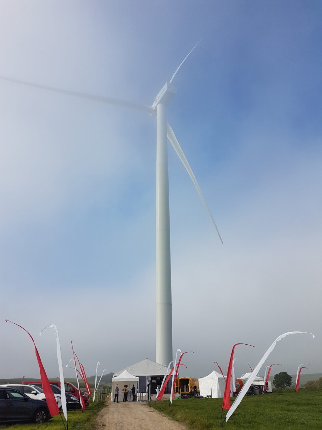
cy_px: 215
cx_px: 161
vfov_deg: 67.3
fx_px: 323
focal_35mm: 26
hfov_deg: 53.1
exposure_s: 1/2592
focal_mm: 4.2
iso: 40
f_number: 1.7
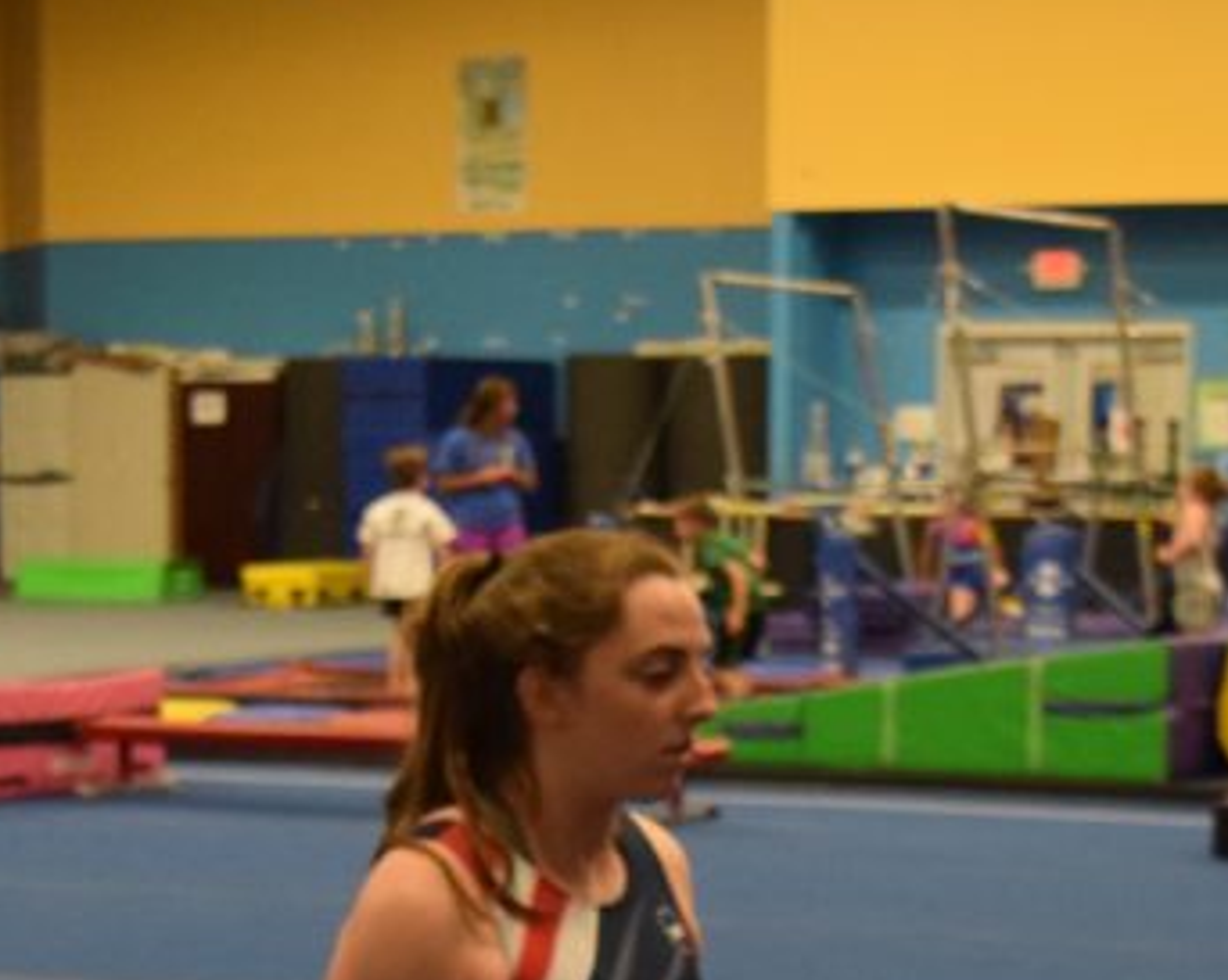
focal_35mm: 113
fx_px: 4103
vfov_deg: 13.3
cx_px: 521
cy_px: 1136
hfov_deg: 17.0
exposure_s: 1/200
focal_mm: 28
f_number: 4.2
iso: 3200
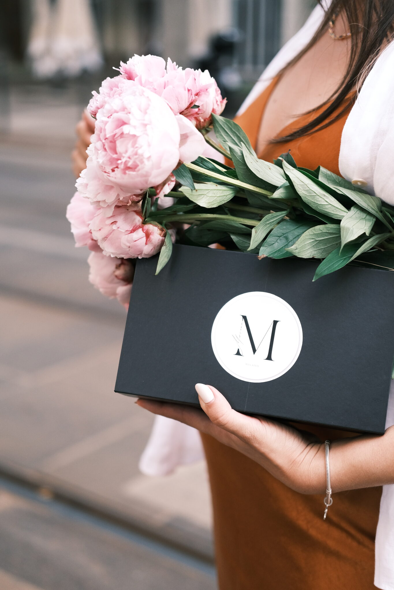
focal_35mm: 53
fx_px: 870
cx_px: 197
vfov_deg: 37.5
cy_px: 295
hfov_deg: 25.5
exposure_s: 1/1000
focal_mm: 35
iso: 800
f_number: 2
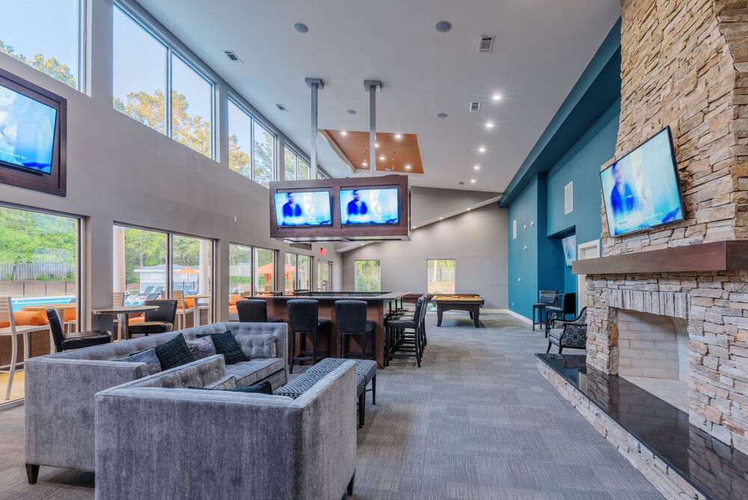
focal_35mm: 16
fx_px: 333
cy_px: 250
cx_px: 374
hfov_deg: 96.7
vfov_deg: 73.8
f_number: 7.1
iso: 100
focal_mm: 16
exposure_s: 1/1.67
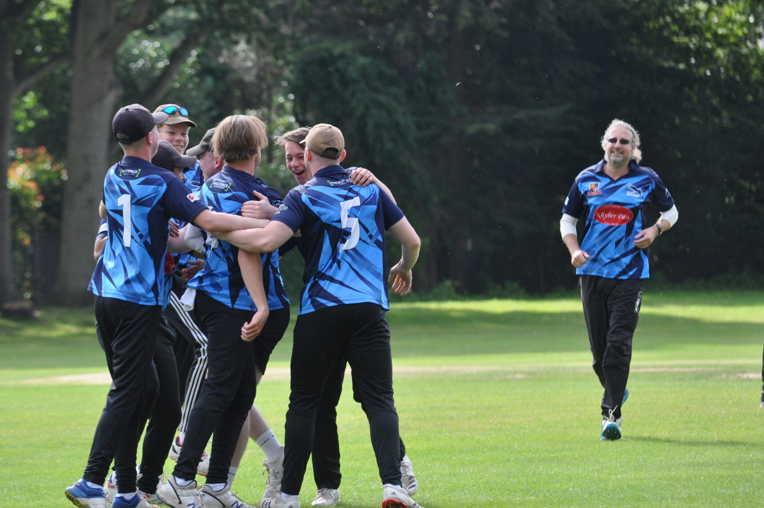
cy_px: 274
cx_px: 329
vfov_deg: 4.2
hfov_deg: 6.3
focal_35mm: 328
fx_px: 6952
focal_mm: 180
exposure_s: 1/500
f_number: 5.6
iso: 320
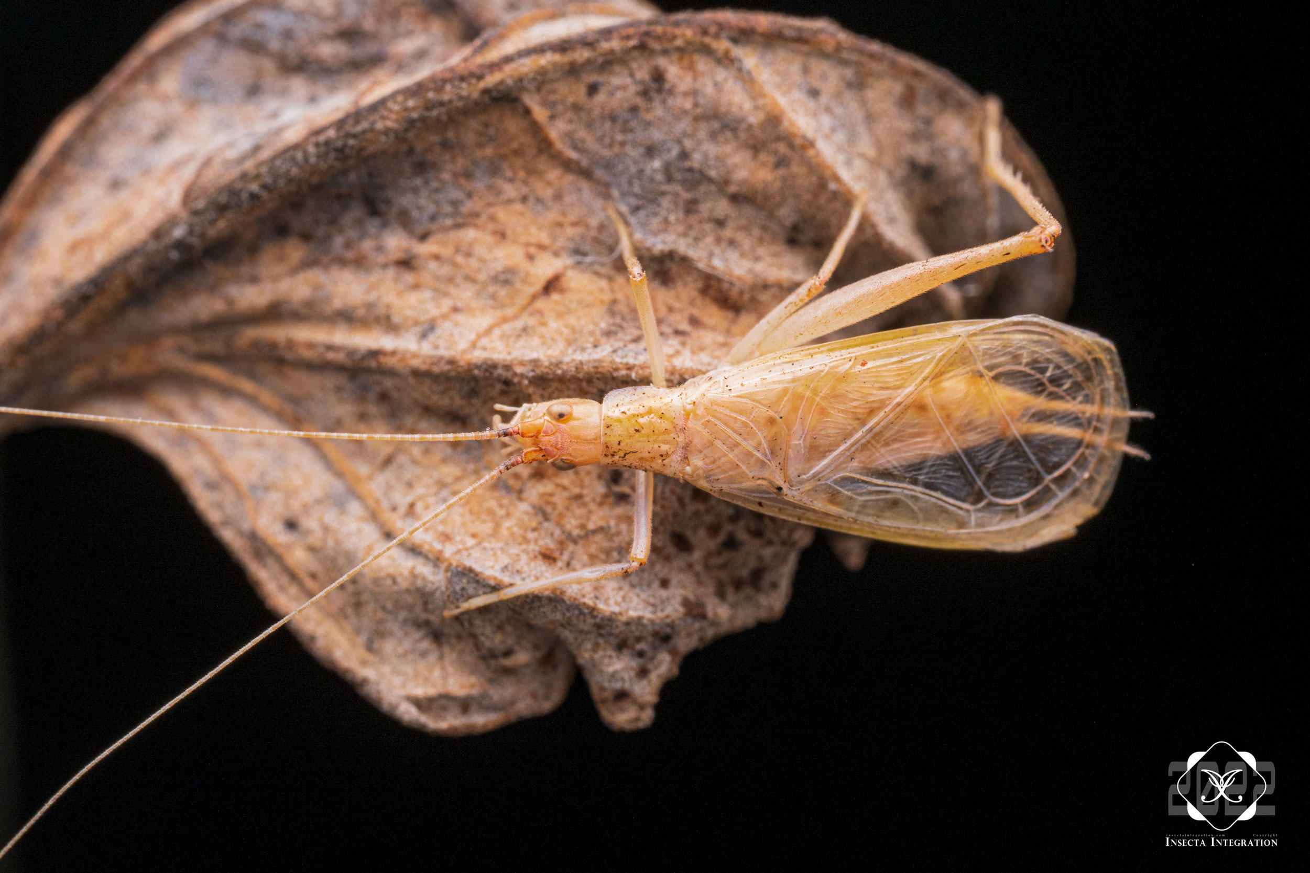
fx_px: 3820
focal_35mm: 105
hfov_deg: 19.5
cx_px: 655
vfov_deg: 13.0
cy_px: 436
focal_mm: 105
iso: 200
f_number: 16
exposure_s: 1/200
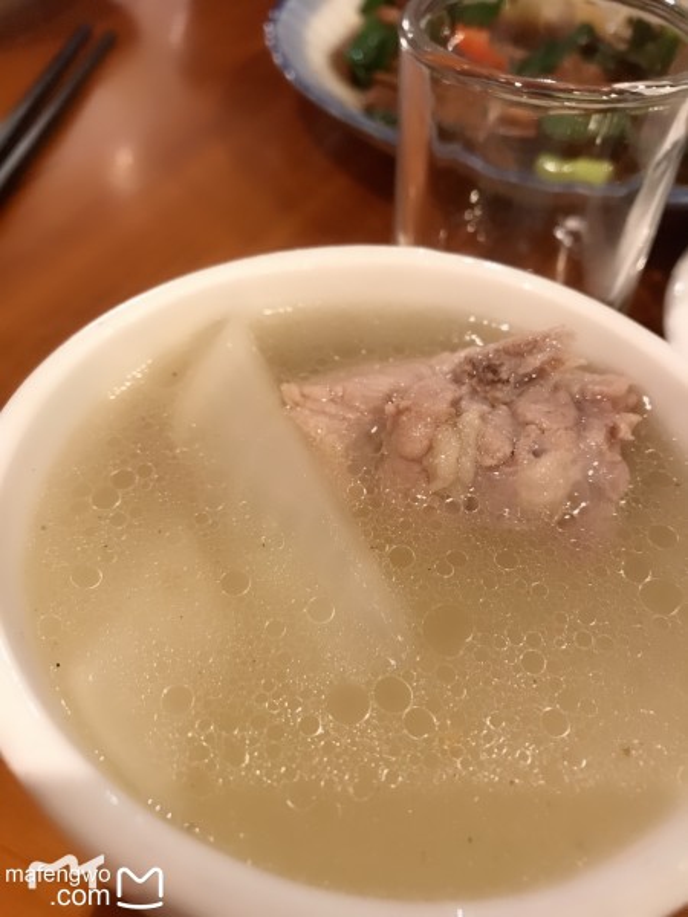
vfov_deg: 63.4
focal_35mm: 28
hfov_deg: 49.7
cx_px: 344
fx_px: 742
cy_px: 458
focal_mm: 3.99
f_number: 1.8
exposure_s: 1/14
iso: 100
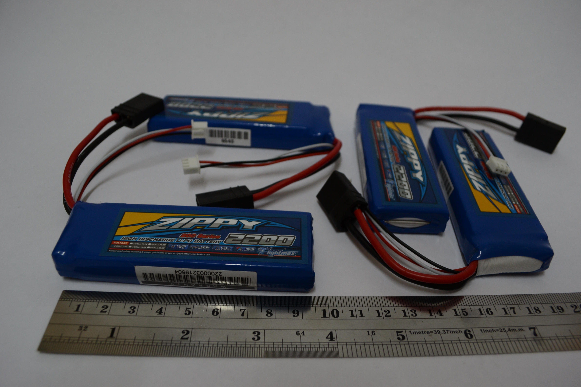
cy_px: 194
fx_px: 436
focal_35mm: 27
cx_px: 290
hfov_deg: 67.4
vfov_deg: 47.9
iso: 400
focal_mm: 18
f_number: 5
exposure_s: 1/30
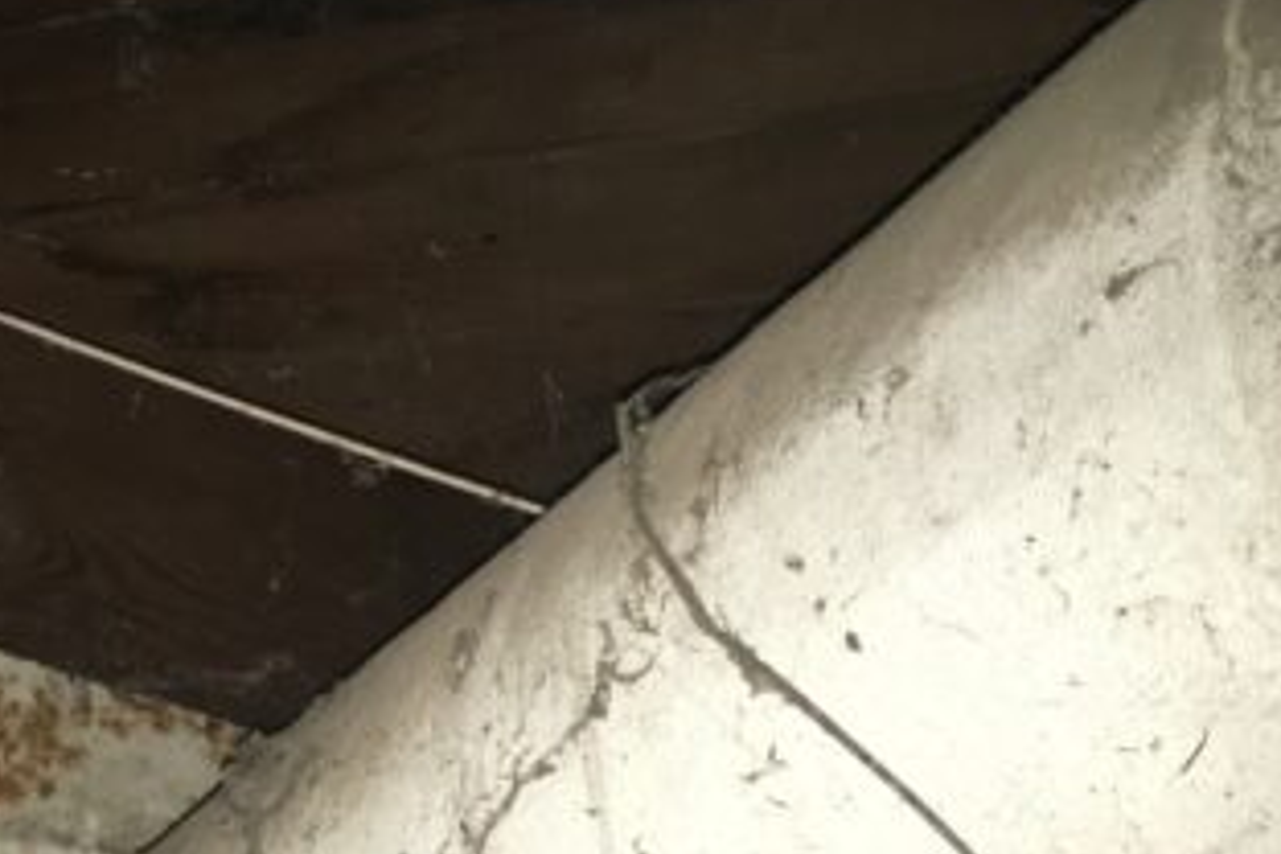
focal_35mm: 58
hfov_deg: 33.3
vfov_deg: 22.4
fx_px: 2064
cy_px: 862
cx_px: 218
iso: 50
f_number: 2.2
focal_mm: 4.15
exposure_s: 1/16
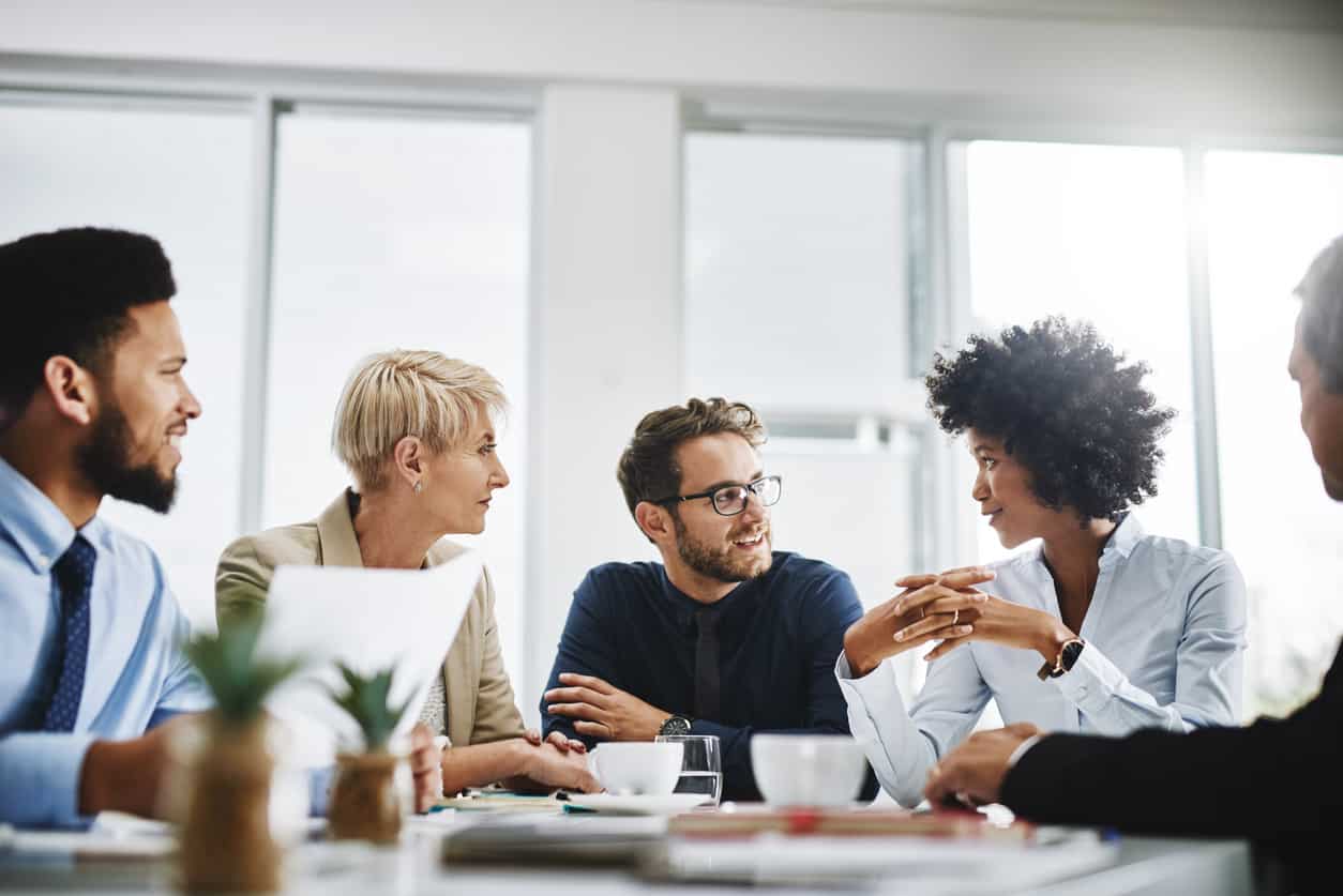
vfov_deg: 27.0
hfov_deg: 39.6
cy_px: 448
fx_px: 1866
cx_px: 672
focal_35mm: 50
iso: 200
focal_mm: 50
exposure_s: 1/640
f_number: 2
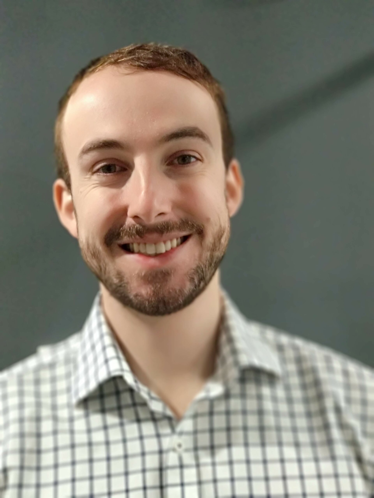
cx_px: 187
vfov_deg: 36.8
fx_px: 749
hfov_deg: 28.0
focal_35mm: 52
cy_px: 249
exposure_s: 1/30
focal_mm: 5.99
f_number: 2.6
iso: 1250
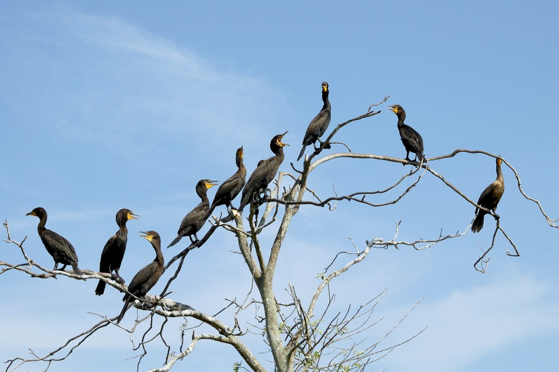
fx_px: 1629
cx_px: 280
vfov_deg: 13.0
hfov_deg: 19.5
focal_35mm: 105
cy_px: 186
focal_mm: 70
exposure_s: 1/1000
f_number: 8
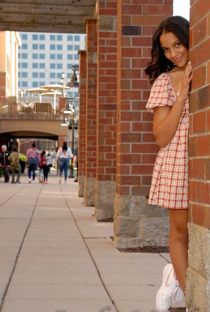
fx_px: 836
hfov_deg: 14.3
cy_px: 167
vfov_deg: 21.2
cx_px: 114
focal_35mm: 96
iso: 400
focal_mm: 58
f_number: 8
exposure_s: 1/80
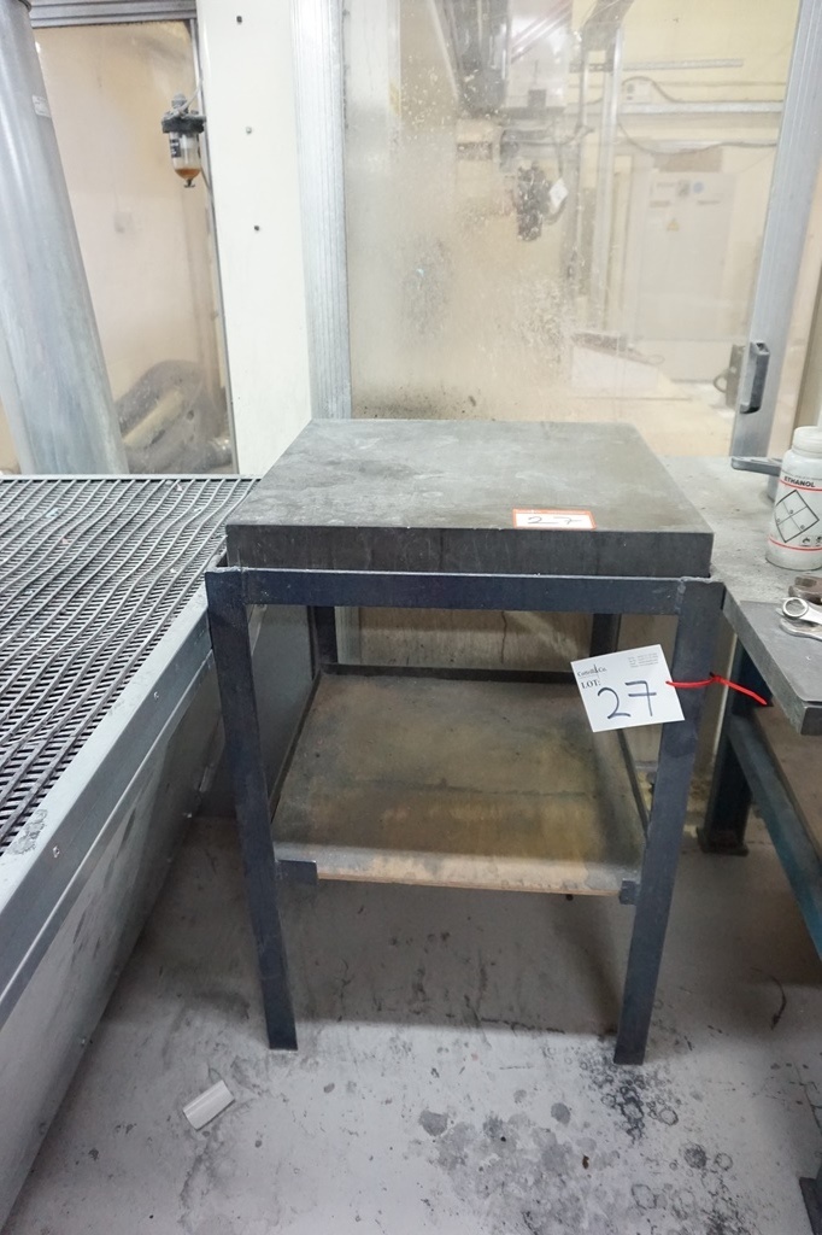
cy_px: 618
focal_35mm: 24
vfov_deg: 73.8
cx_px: 411
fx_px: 822
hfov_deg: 53.1
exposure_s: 1/160
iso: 2500
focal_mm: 16
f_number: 3.5
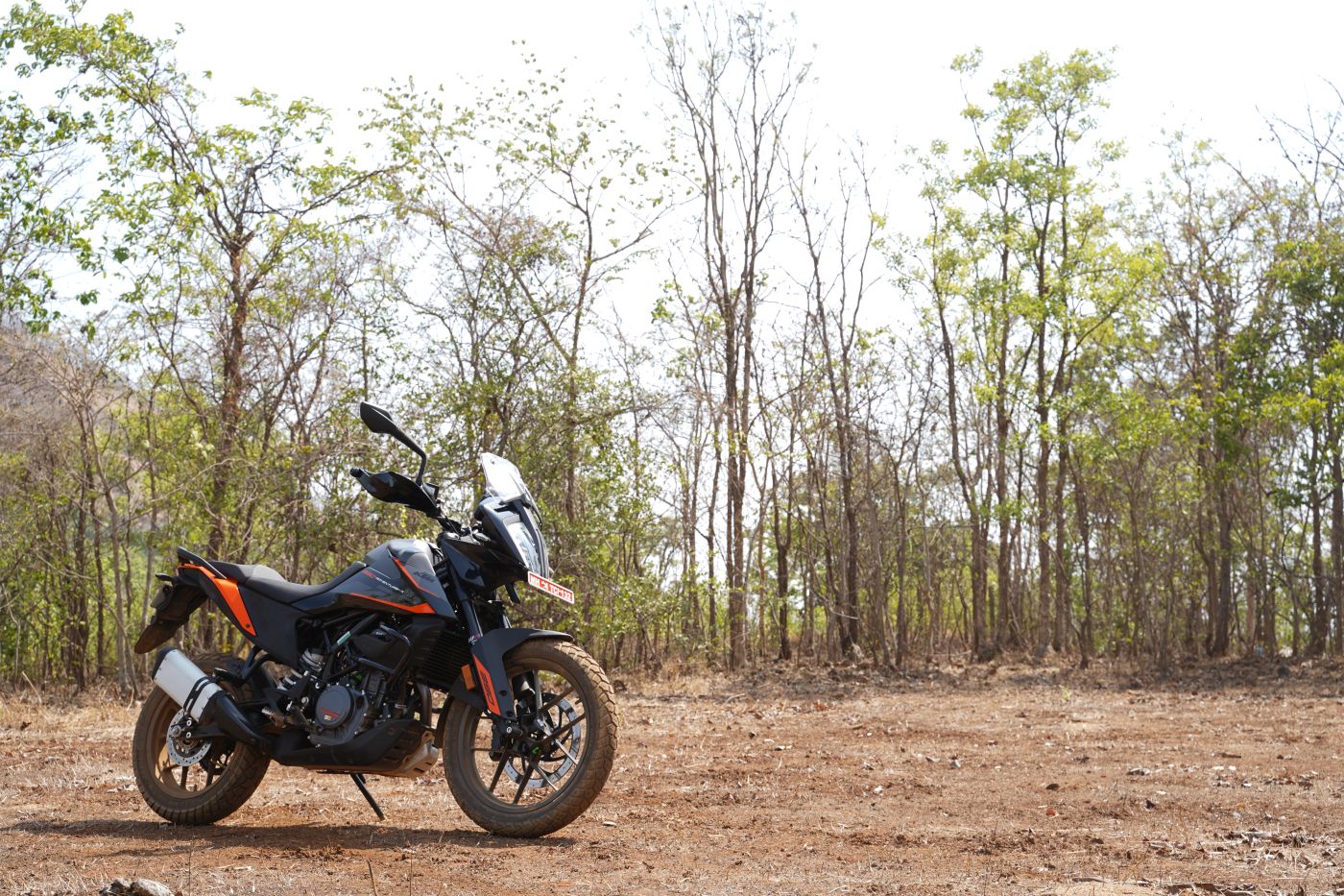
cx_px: 672
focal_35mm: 46
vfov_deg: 29.2
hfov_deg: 42.7
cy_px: 448
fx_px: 1717
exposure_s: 1/100
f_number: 7.1
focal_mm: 46
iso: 80
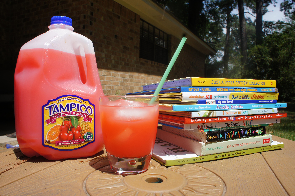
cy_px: 98
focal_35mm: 27
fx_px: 221
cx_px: 148
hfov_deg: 67.4
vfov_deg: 47.9
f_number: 11
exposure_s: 1/250
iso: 200
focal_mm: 18
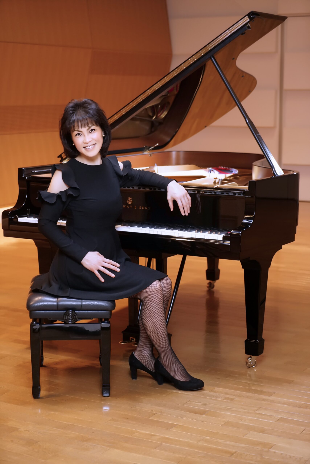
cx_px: 155
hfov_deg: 19.5
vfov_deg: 28.8
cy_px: 232
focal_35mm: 70
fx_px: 903
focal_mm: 70
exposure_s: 1/160
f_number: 4
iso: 1250
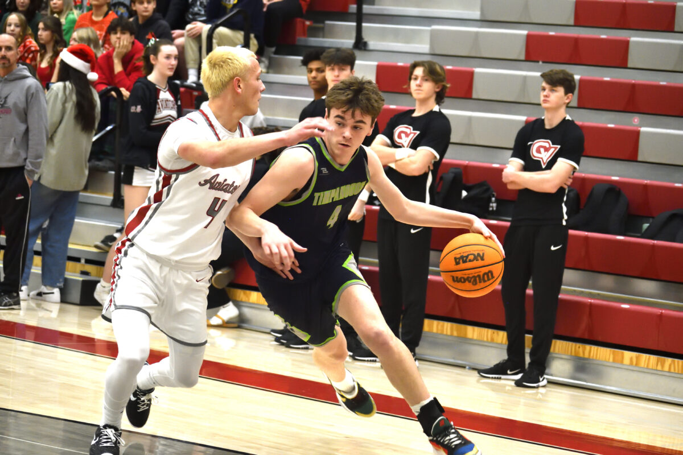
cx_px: 342
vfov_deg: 13.0
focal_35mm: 105
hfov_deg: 19.5
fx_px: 1992
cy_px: 228
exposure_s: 1/500
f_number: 4.5
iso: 3200
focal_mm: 70
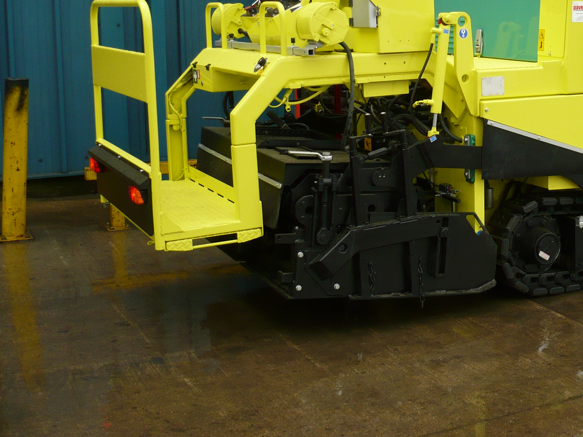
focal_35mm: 57
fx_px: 960
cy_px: 102
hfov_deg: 32.9
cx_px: 464
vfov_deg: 25.3
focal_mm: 5.8
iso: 100
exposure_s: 1/160
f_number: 2.8
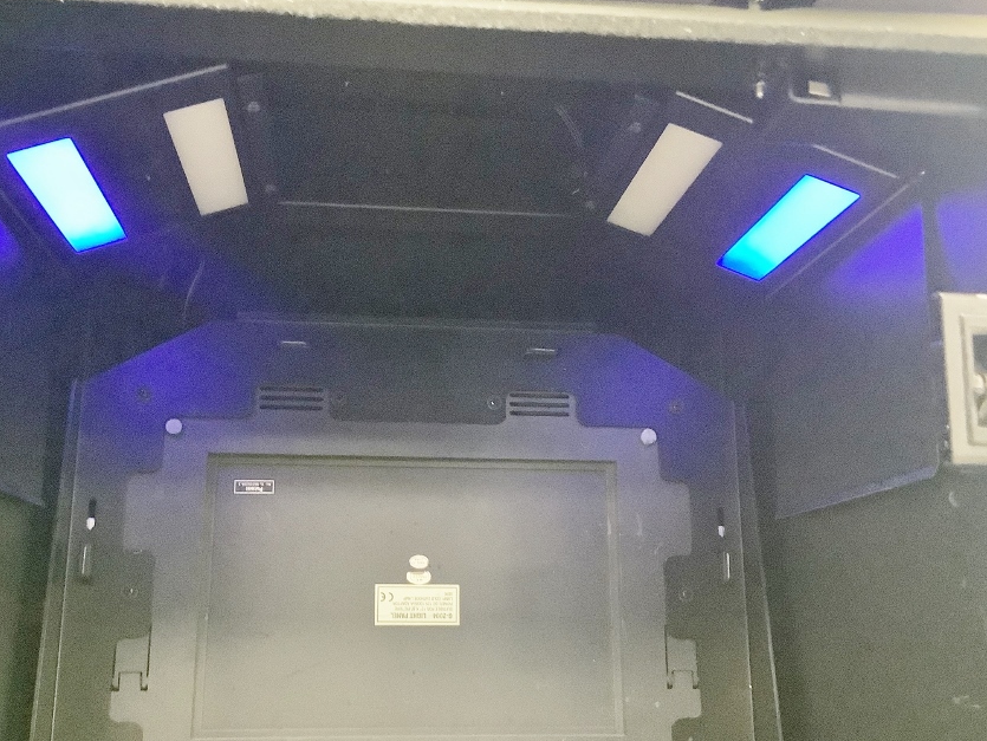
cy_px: 412
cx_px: 463
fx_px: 1084
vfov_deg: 37.7
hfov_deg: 48.9
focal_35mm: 38
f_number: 2.4
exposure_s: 1/17
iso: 640
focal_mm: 3.3
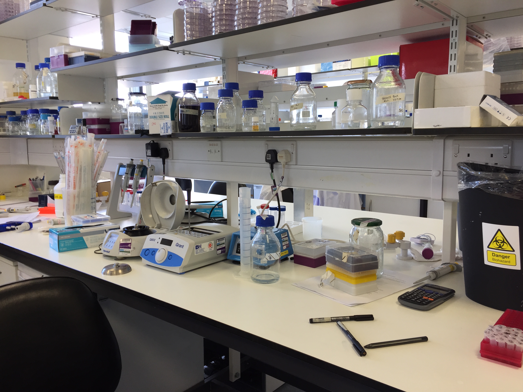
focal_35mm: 29
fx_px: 438
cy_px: 196
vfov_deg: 48.2
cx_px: 262
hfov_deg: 61.7
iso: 32
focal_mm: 4.15
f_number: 2.2
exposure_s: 1/50
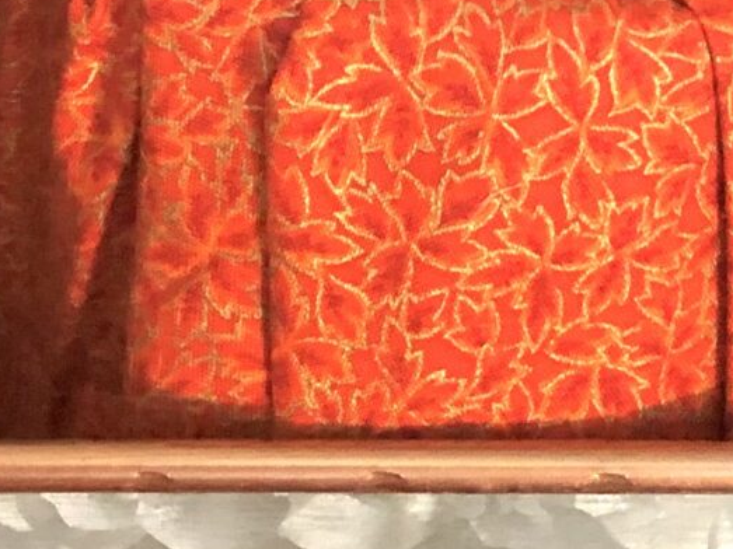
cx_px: 409
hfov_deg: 14.4
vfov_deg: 10.5
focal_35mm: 137
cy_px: -267
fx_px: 2900
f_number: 1.8
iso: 100
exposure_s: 1/4
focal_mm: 4
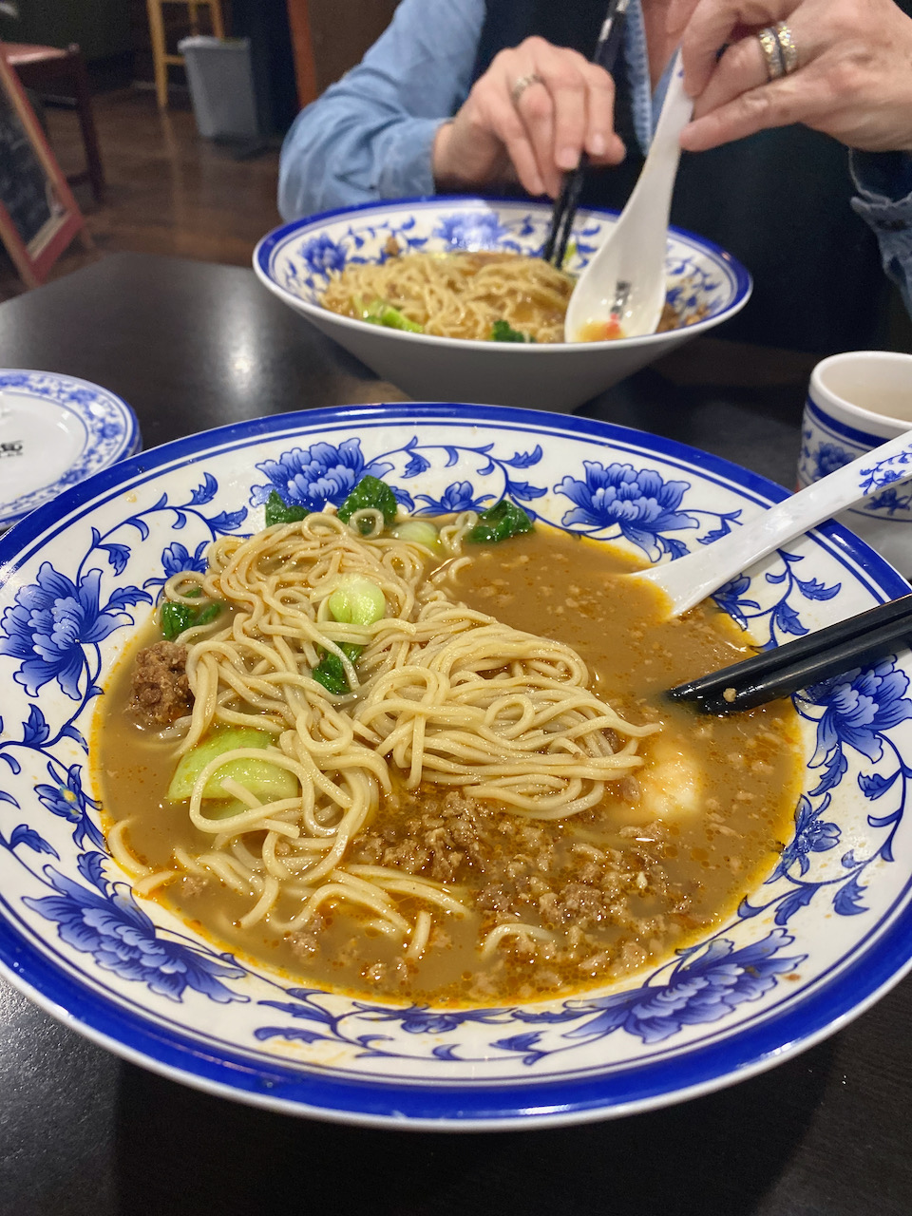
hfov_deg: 53.1
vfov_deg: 67.3
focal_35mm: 26
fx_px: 913
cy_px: 608
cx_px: 456
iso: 200
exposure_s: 1/60
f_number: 1.8
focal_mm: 4.25
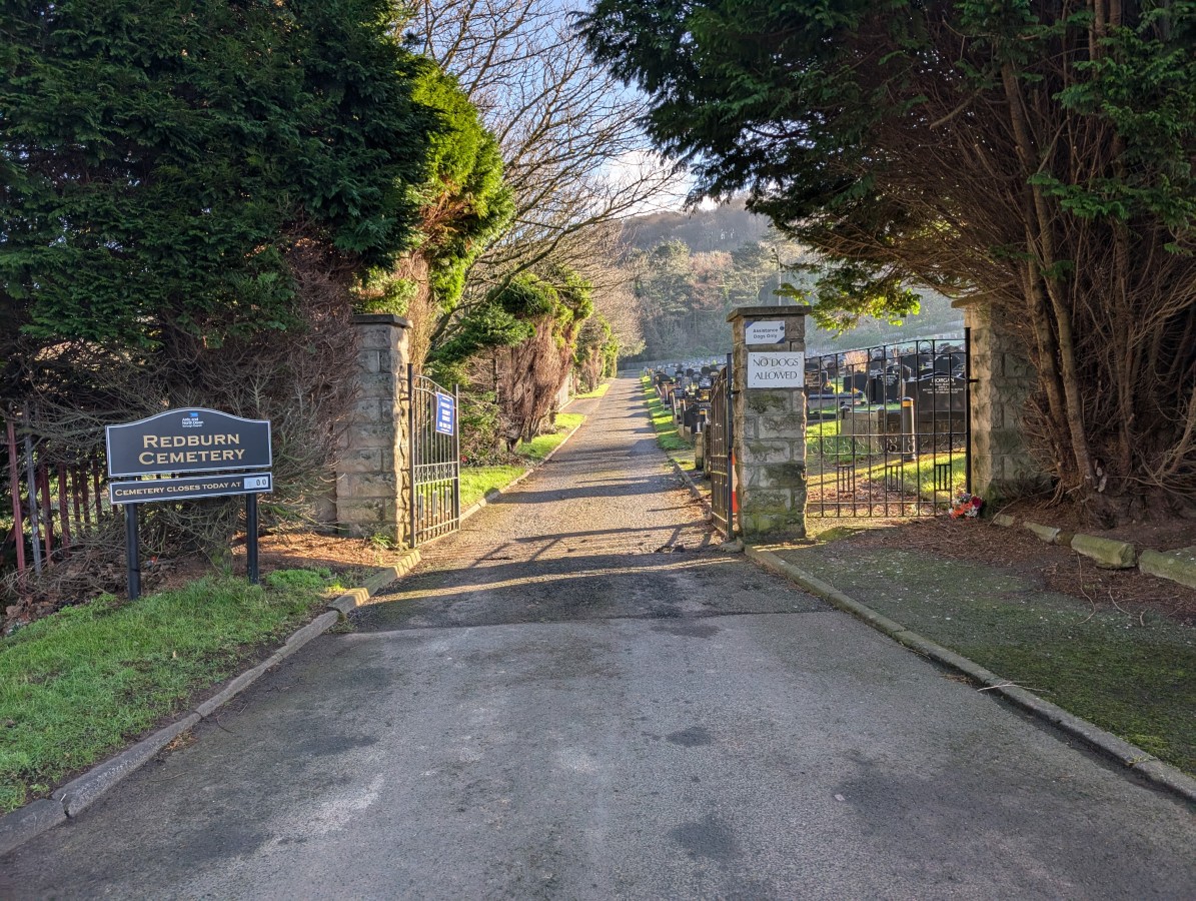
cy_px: 450
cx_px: 598
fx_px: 830
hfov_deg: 71.5
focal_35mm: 24
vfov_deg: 56.9
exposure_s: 1/297
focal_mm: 6.9
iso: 20
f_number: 1.68
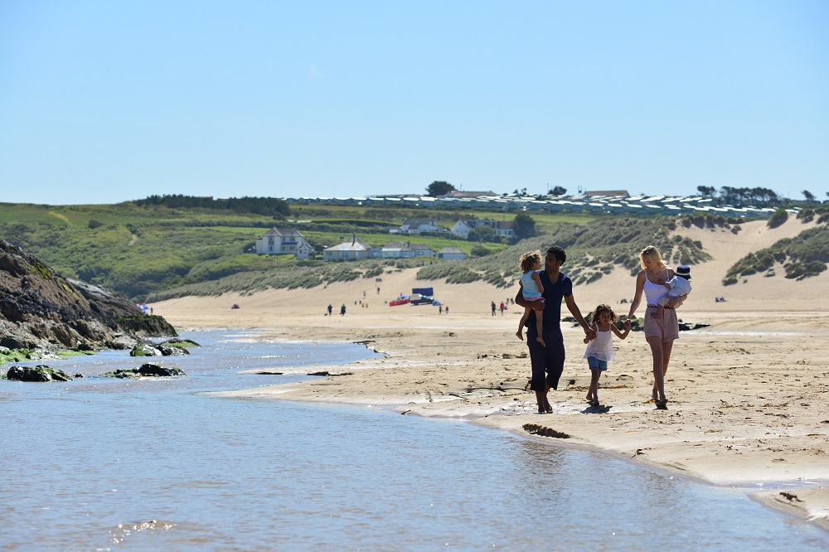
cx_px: 414
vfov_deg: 11.4
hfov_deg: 17.1
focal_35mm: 120
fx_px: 2762
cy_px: 276
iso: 160
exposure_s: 1/800
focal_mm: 120
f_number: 7.1
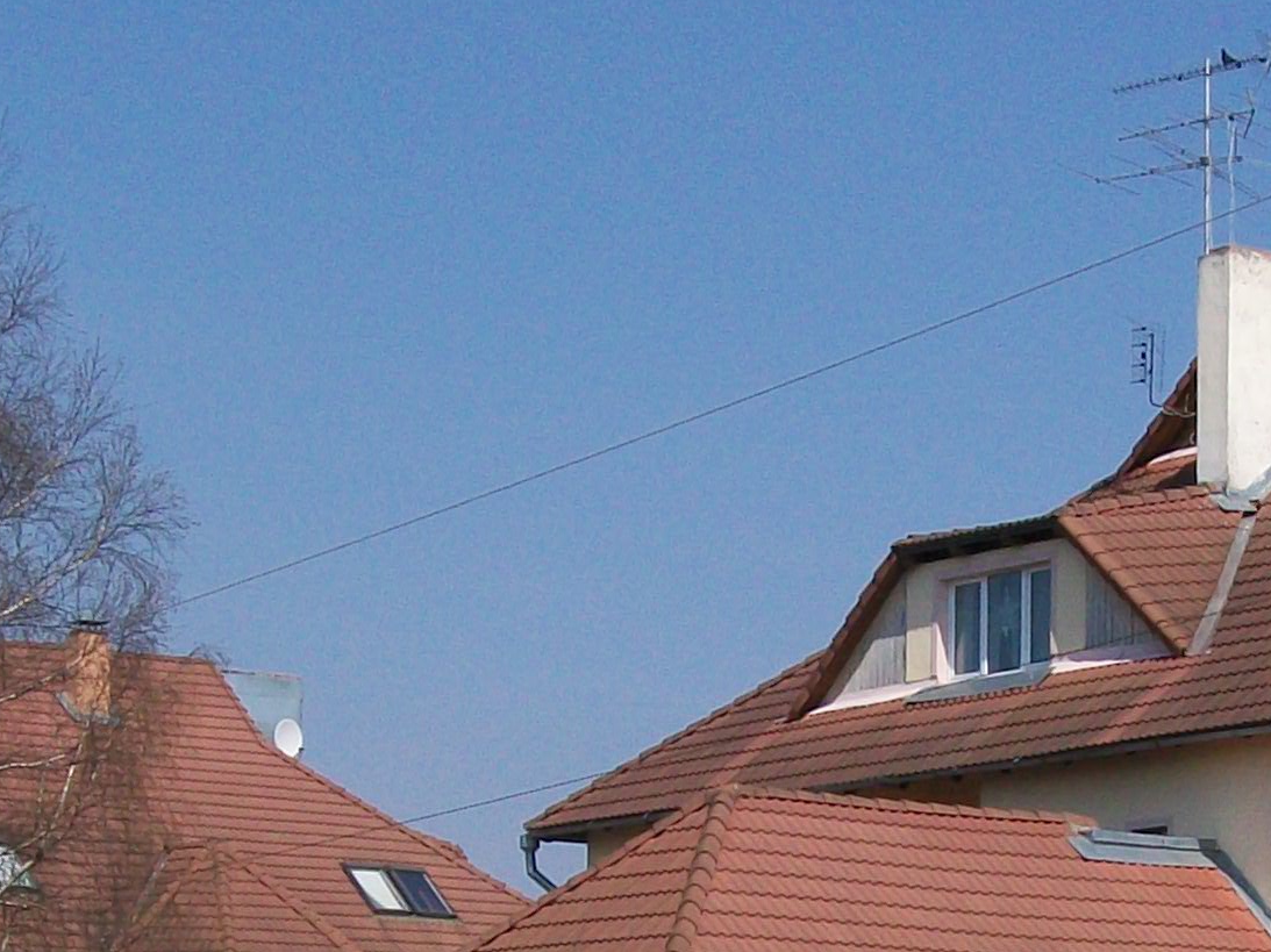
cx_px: 948
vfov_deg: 10.3
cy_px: 888
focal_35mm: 143
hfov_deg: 13.8
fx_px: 5249
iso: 64
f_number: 5.3
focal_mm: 7.6
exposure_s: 1/640
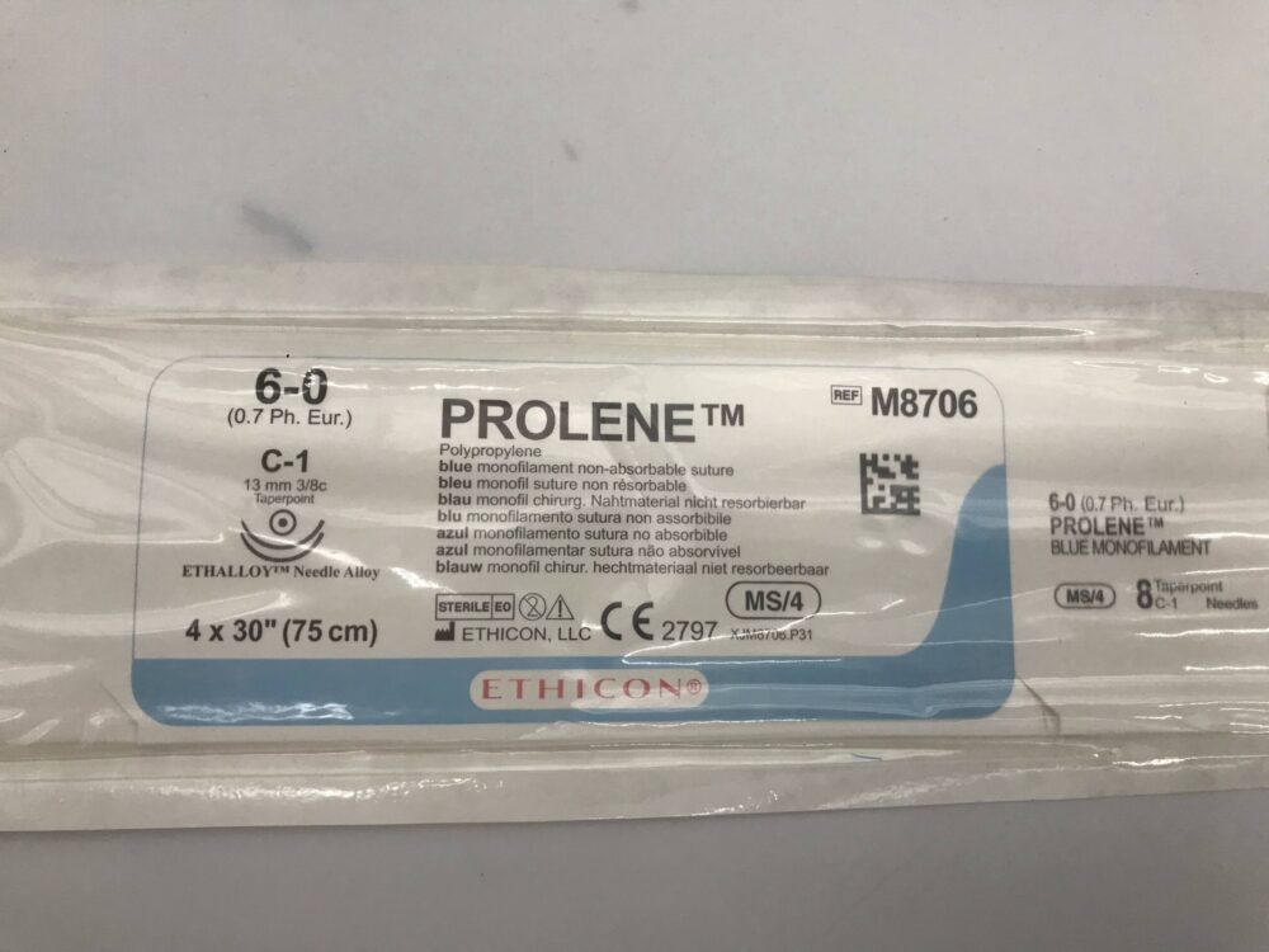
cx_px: 634
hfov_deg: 63.4
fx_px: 1026
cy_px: 476
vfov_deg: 49.7
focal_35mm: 28
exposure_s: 1/40
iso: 25
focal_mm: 3.99
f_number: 1.8
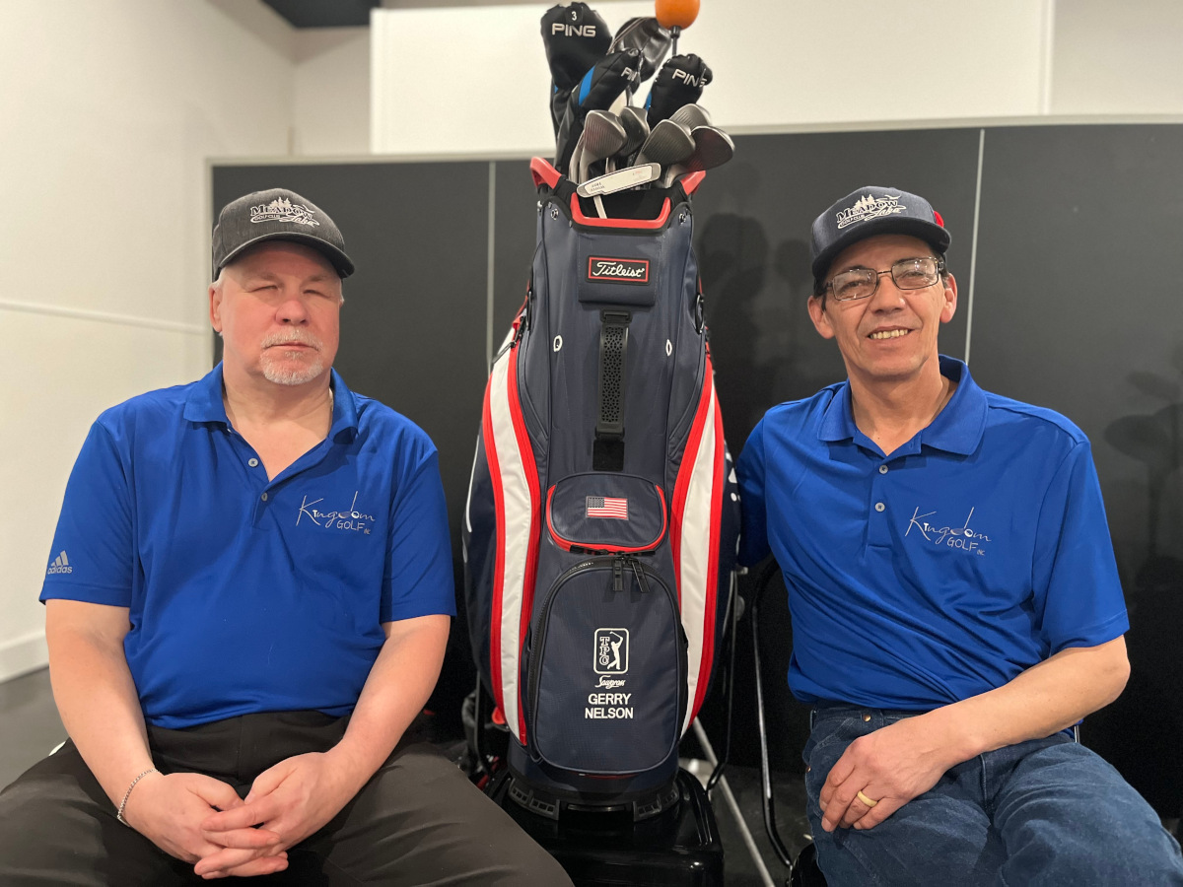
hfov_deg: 67.3
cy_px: 444
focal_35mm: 26
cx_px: 592
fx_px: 889
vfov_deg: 53.1
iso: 640
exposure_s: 1/30
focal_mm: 5.1
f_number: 1.6
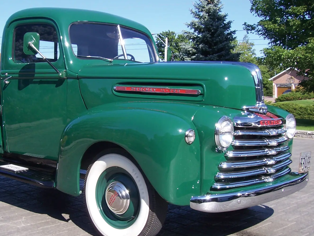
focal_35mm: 49
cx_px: 110
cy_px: 131
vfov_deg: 29.7
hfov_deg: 38.6
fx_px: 444
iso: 80
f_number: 5.6
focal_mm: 5.6
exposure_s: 1/350
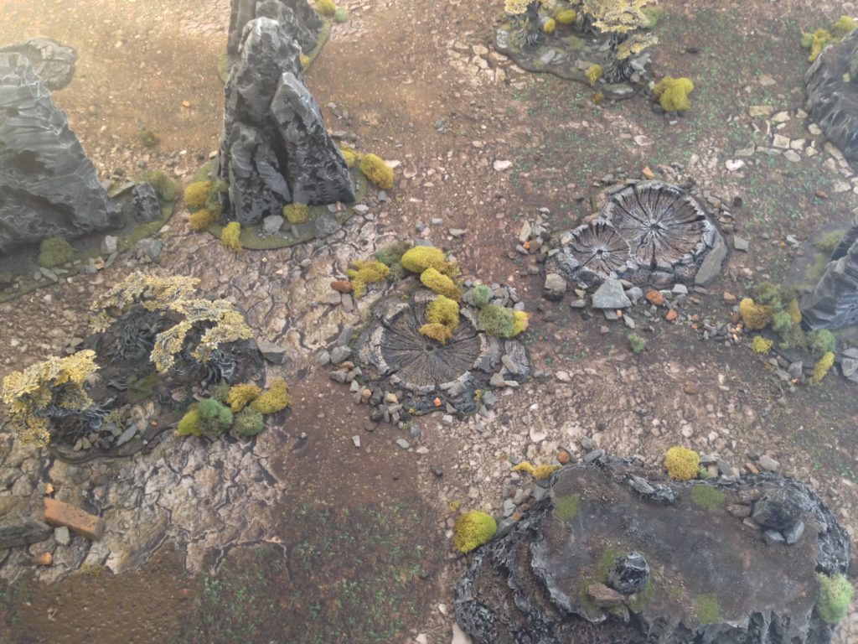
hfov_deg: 55.4
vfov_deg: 42.9
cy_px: 322
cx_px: 429
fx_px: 818
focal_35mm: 33
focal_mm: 4.12
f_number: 2.4
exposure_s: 1/20
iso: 100
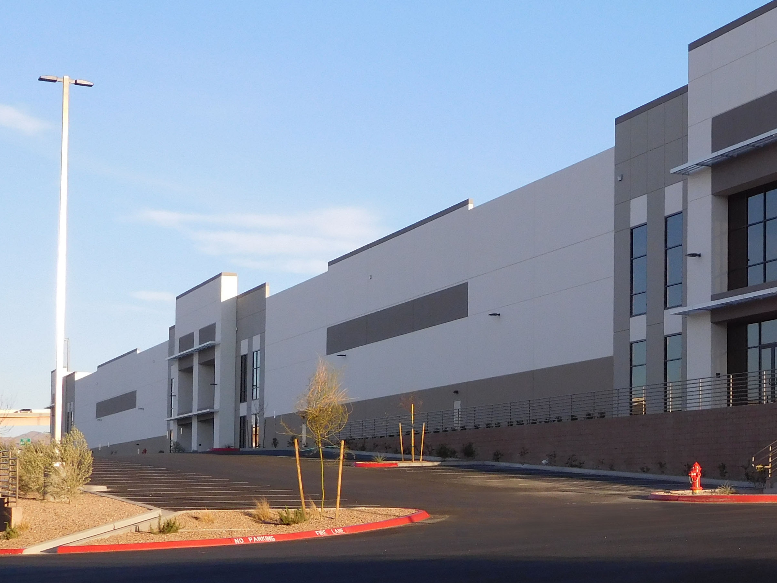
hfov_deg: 28.0
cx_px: 679
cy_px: 297
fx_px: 1504
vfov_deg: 21.9
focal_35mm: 67
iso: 125
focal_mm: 6.2
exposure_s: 1/640
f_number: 3.8
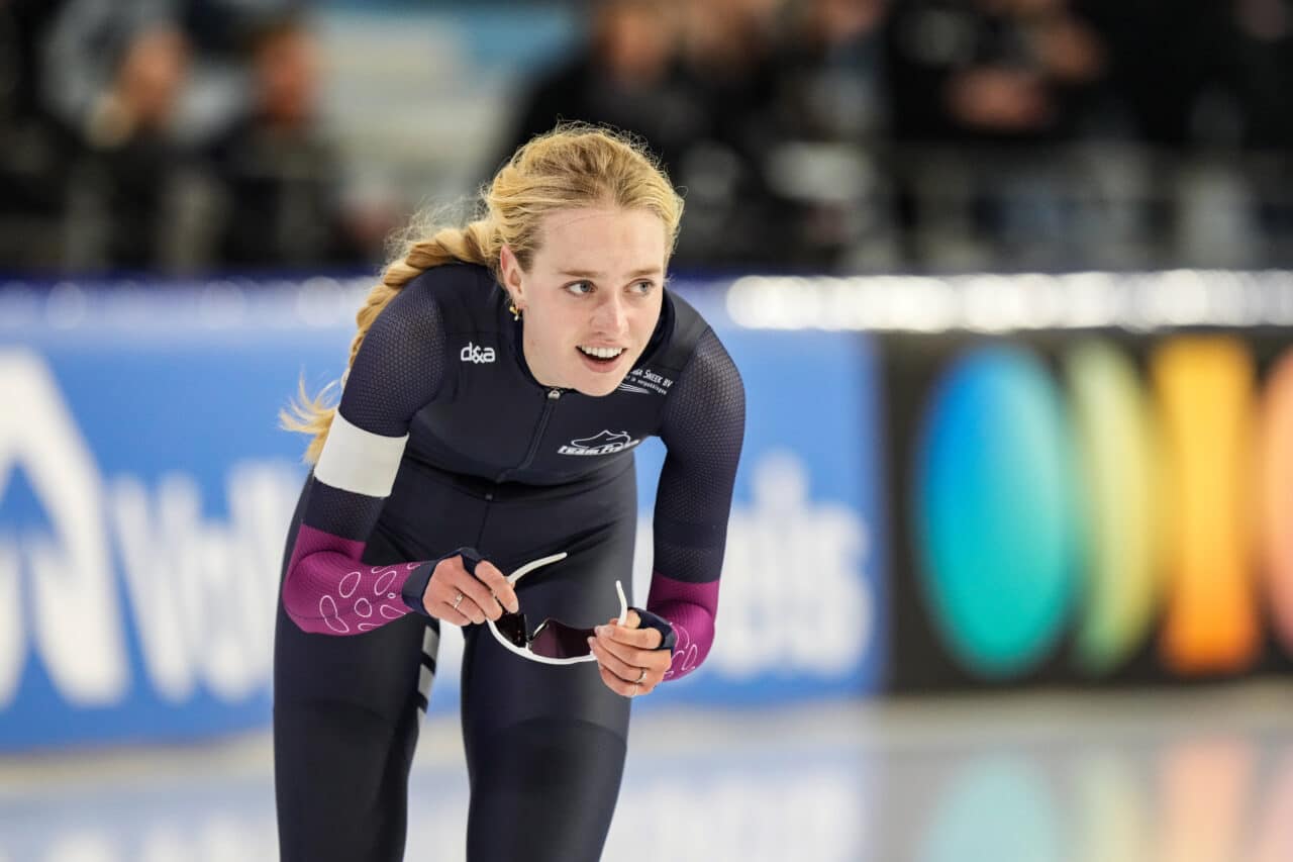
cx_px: 646
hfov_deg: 5.2
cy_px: 431
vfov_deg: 3.4
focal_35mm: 400
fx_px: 14364
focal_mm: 400
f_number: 4
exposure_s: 1/1250
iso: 6400
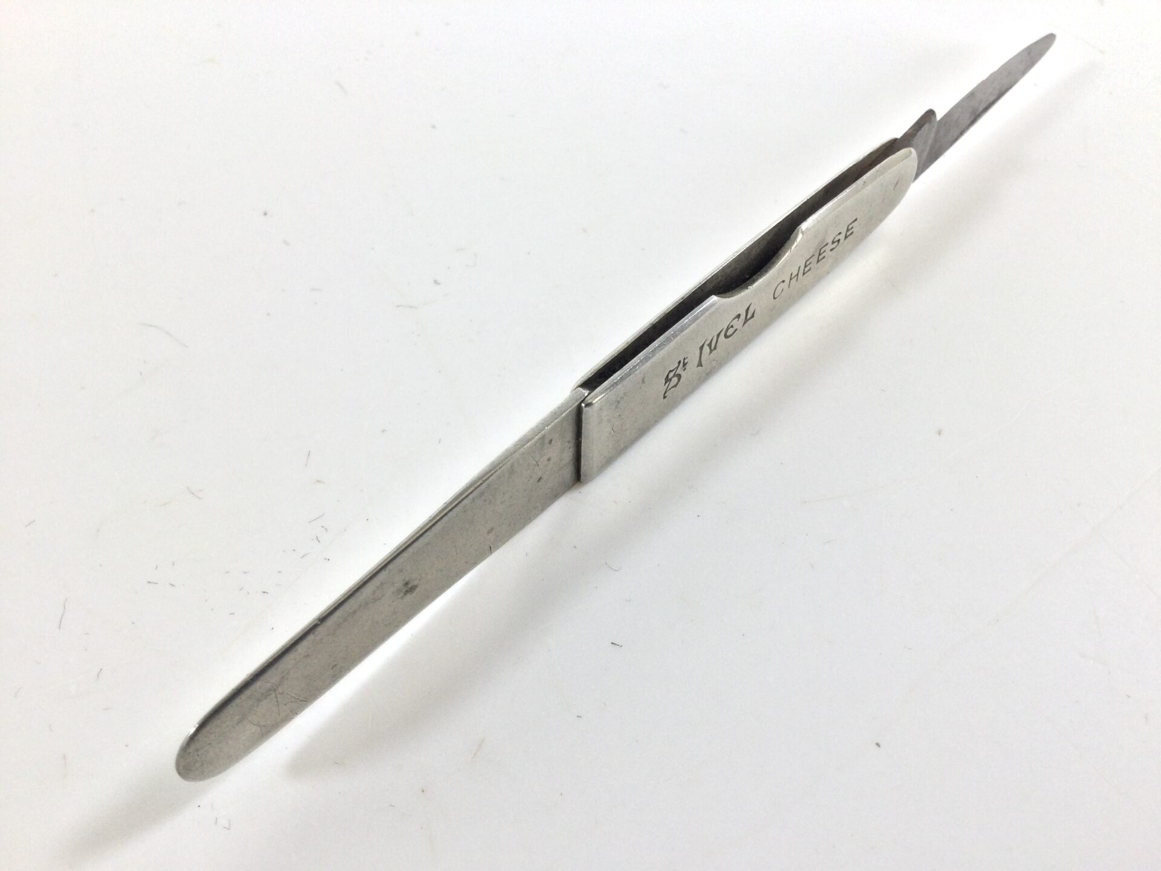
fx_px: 1040
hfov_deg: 58.4
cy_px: 436
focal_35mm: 31
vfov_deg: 45.4
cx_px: 580
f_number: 2.4
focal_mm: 3.3
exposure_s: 1/117
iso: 25
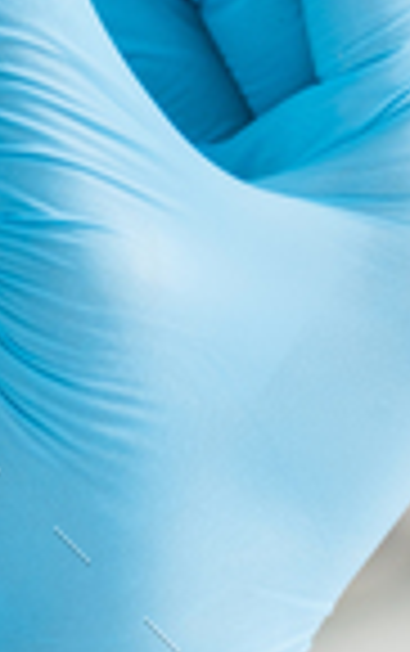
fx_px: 3868
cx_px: -356
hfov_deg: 5.9
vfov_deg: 9.2
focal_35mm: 217
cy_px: -571
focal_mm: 35
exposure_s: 1/200
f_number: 2.8
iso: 64
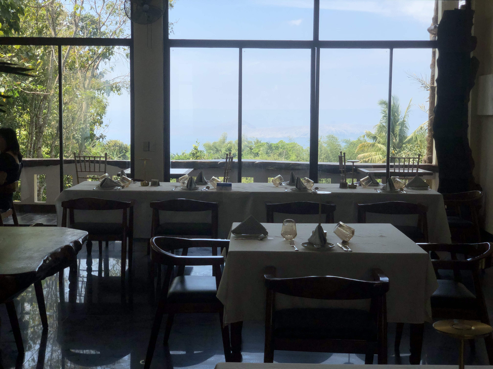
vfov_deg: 28.0
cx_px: 246
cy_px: 184
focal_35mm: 52
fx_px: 741
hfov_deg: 36.8
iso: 16
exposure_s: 1/1012
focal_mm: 6
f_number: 2.4
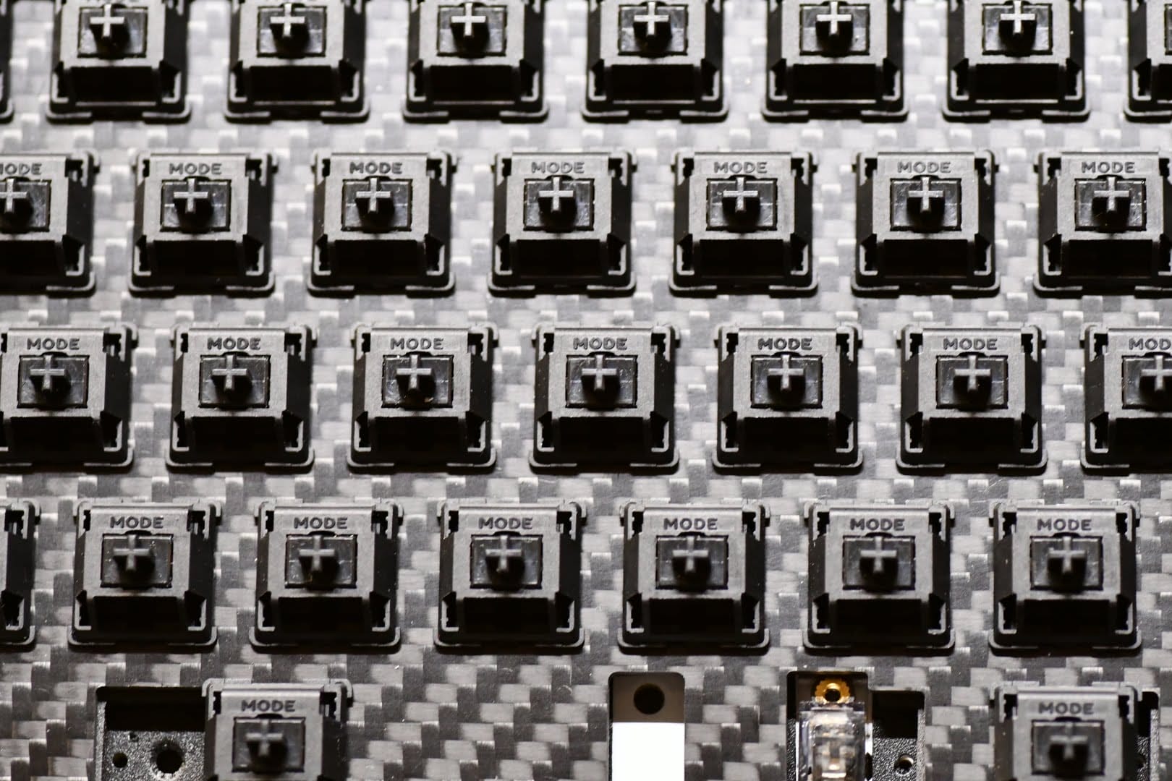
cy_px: 390
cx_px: 586
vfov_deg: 10.2
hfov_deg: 15.2
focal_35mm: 135
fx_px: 4395
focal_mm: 90
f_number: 5.6
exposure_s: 1/60
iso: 4500
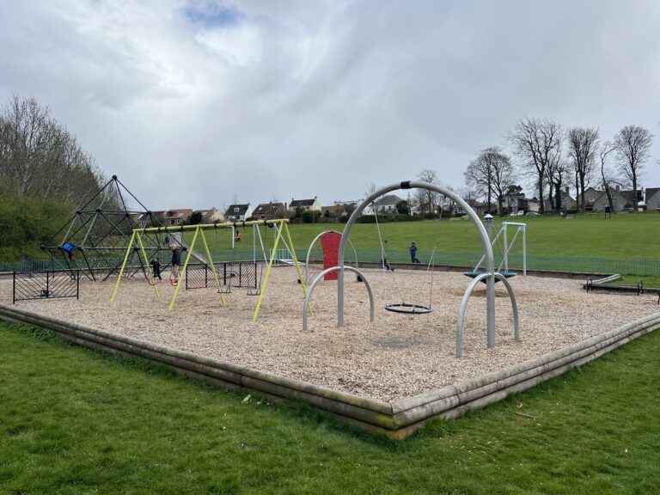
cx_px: 330
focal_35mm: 26
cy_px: 248
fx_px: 496
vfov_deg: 53.1
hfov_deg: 67.3
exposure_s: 1/4831
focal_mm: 5.7
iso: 50
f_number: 1.5
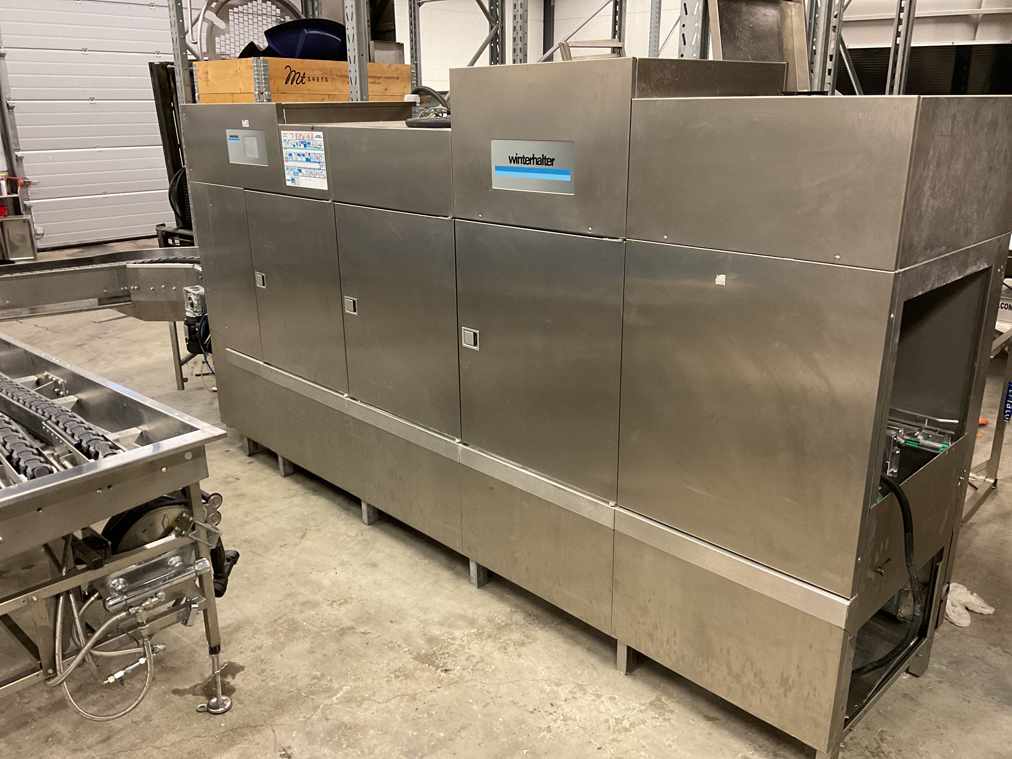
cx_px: 506
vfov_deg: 48.2
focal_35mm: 29
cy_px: 380
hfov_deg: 61.7
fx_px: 848
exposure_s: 1/50
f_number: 1.8
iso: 160
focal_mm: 3
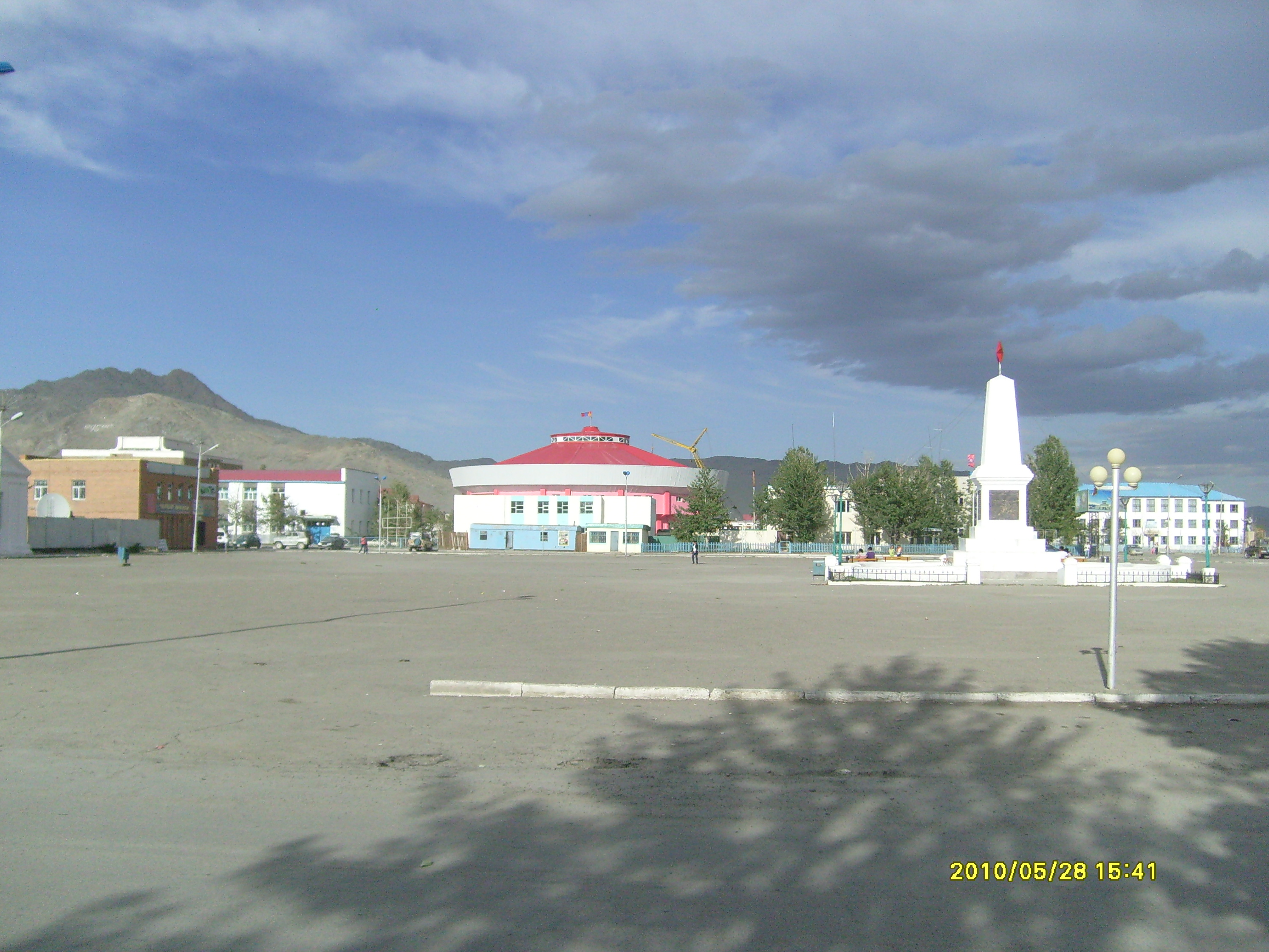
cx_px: 635
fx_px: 1320
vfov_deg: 39.7
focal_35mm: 36
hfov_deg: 51.4
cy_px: 482
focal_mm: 5.8
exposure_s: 1/500
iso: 80
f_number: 7.1
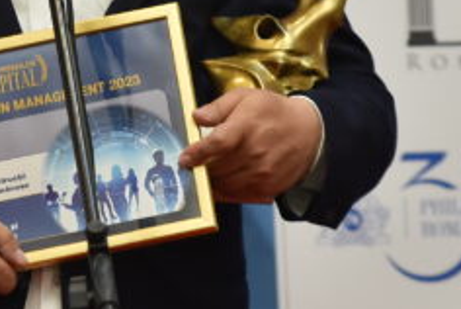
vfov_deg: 1.6
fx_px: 11103
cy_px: -121
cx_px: -102
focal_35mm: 866
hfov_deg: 2.4
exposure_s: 1/125
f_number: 3.5
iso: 1250
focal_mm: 200
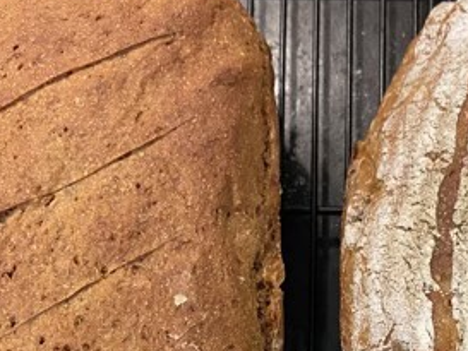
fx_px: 825
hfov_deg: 30.7
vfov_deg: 23.0
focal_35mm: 61
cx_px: 391
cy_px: 360
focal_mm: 4.25
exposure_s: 1/60
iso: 250
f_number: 1.8
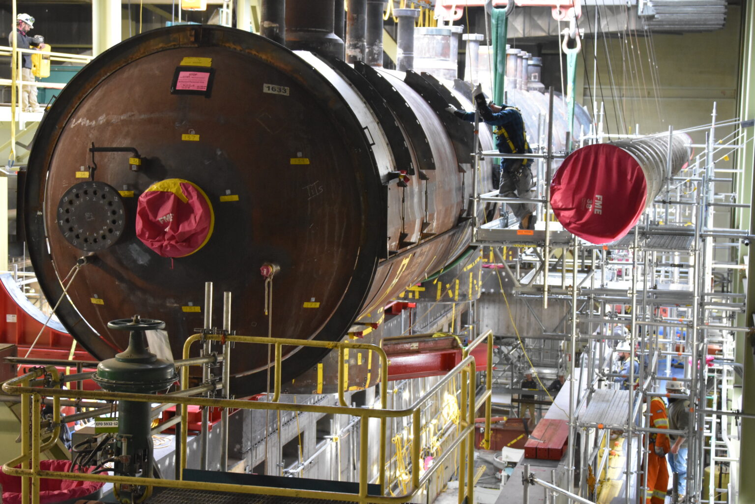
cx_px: 378
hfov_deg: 29.9
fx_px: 1416
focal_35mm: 68
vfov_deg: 20.2
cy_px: 252
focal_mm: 45
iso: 3200
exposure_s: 1/60
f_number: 4.2
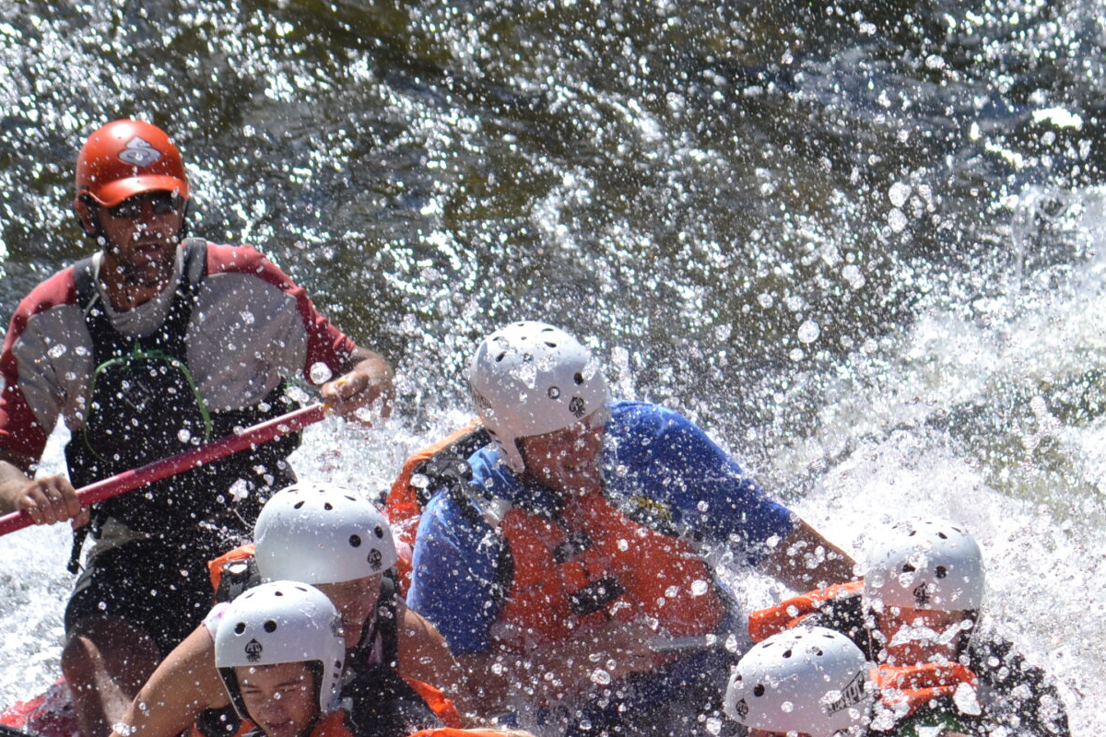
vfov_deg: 2.1
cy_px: 755
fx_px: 19661
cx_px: 742
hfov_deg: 3.2
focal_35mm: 640
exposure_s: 1/1600
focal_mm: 200
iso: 400
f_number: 6.3
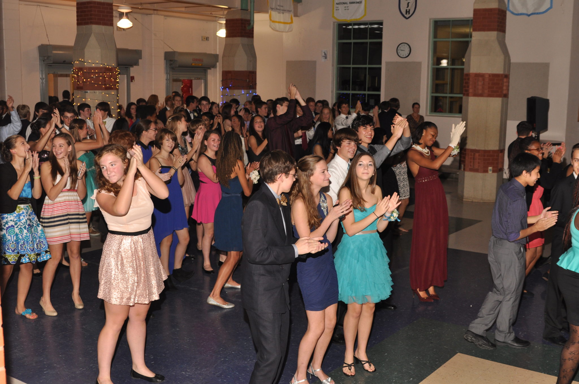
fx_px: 675
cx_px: 290
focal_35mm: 42
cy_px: 192
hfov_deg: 46.5
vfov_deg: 31.8
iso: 400
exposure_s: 1/160
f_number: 4.5
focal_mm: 28
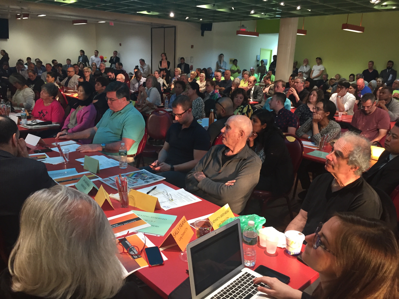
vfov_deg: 48.2
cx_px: 200
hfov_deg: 61.7
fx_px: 334
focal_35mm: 29
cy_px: 150
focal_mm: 4.15
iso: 125
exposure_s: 1/30
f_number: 2.2
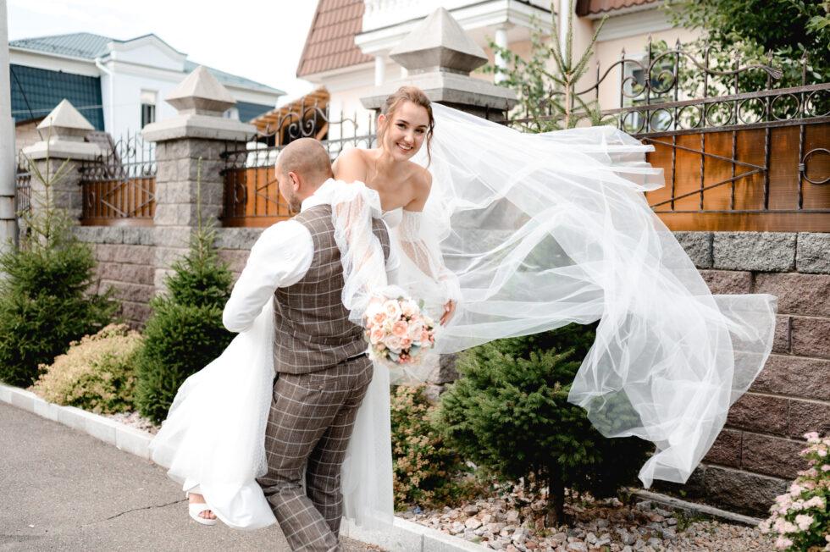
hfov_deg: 54.5
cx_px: 415
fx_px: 806
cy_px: 276
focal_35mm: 35
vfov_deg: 37.8
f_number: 2
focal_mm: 35
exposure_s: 1/500
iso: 50
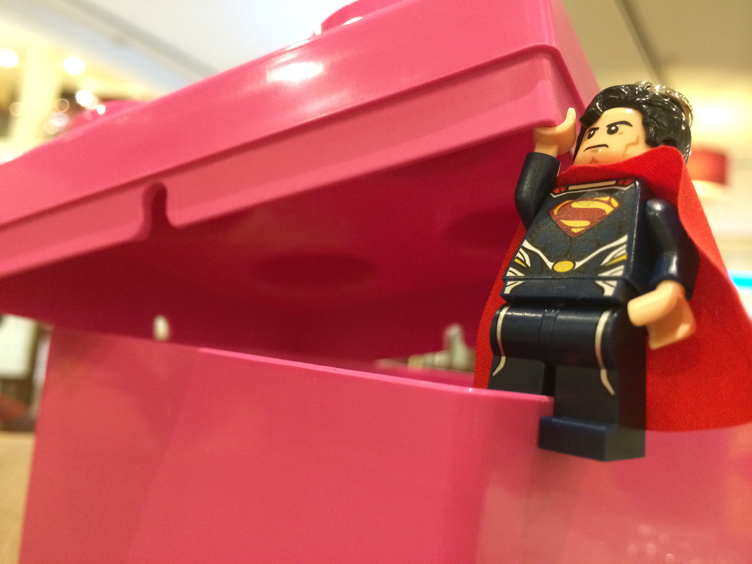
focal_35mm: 30
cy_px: 282
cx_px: 376
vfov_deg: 46.8
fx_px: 652
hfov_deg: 60.0
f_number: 2.2
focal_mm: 4.12
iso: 320
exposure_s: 1/15
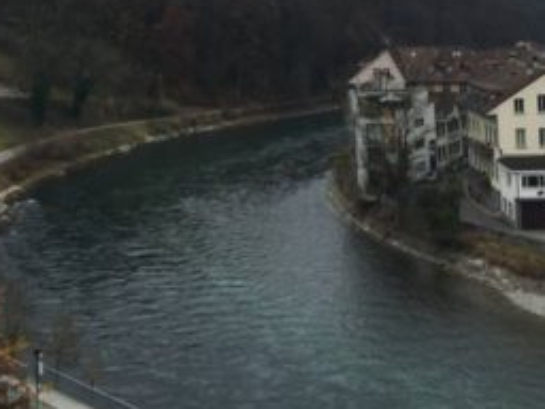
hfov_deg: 28.6
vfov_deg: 20.7
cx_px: 272
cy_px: -26
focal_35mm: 68
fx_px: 1071
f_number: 2.2
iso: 25
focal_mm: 4.15
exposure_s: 1/333
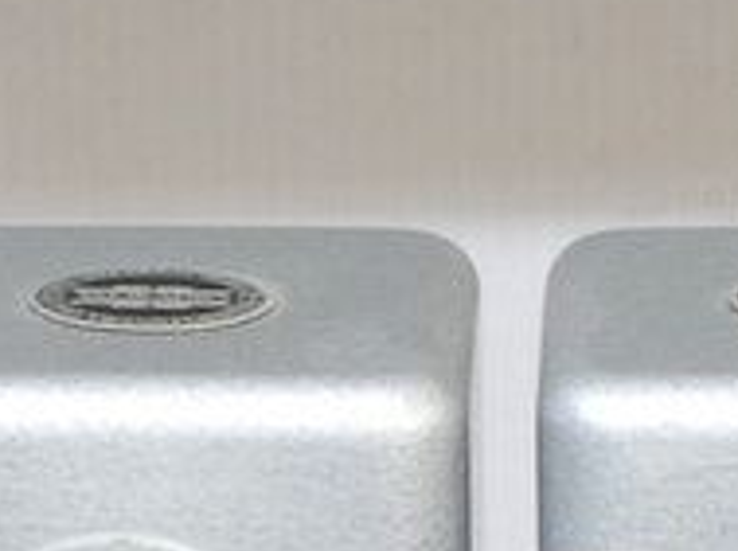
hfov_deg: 2.9
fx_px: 14619
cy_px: 1286
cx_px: 918
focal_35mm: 687
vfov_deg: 2.1
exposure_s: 1/6
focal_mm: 24.2
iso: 200
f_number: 5.3
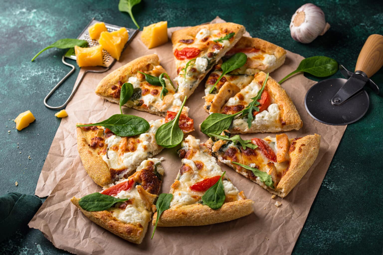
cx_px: 192
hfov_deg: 19.5
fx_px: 1117
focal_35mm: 105
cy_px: 128
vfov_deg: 13.0
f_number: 9
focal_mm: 105
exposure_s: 1/100
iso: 100
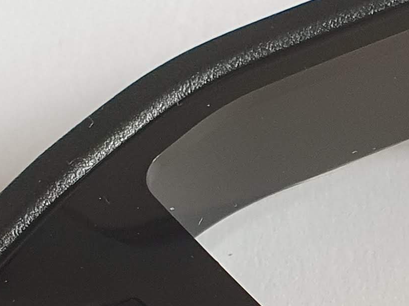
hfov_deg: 14.3
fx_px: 1512
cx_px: 633
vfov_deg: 11.2
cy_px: 450
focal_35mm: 128
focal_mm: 4.32
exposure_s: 1/100
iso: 160
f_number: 2.4
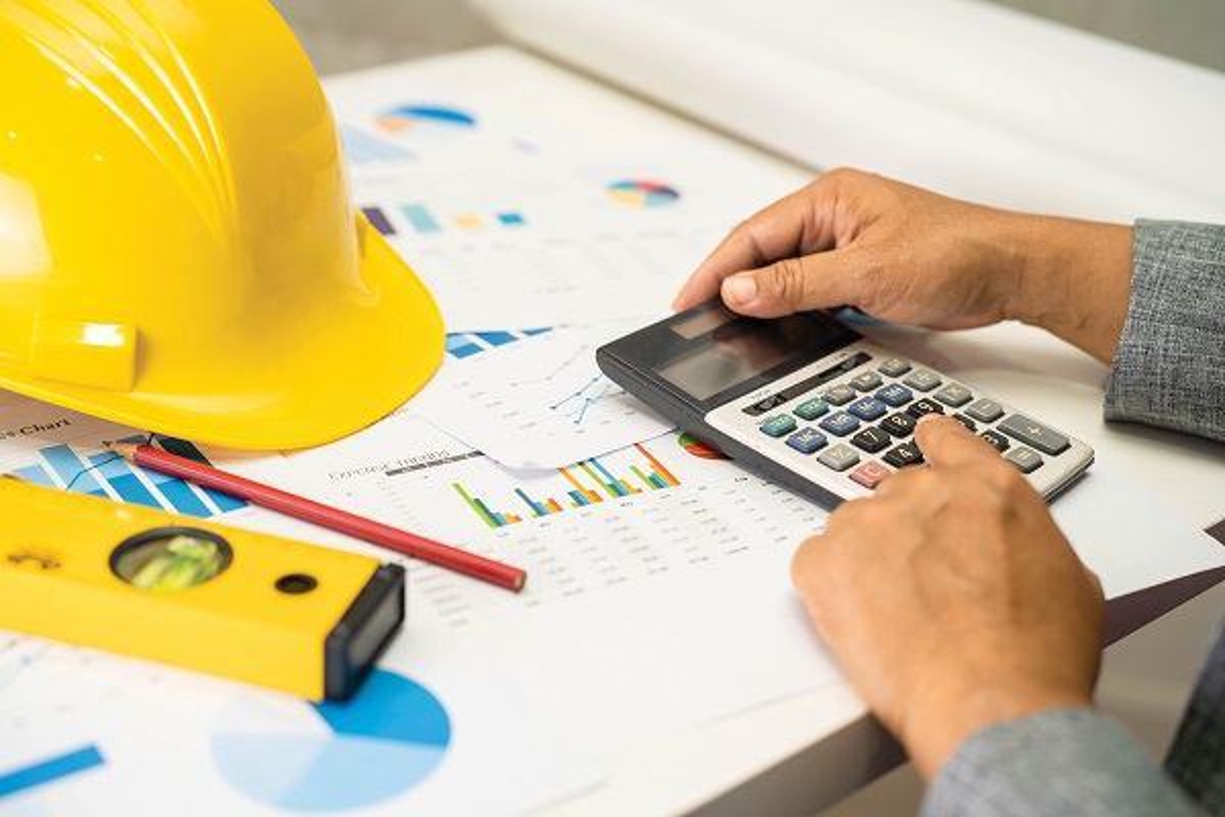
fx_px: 1701
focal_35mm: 50
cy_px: 408
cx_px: 612
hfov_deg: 39.6
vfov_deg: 27.0
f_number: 2.5
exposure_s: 1/60
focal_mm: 50
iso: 100
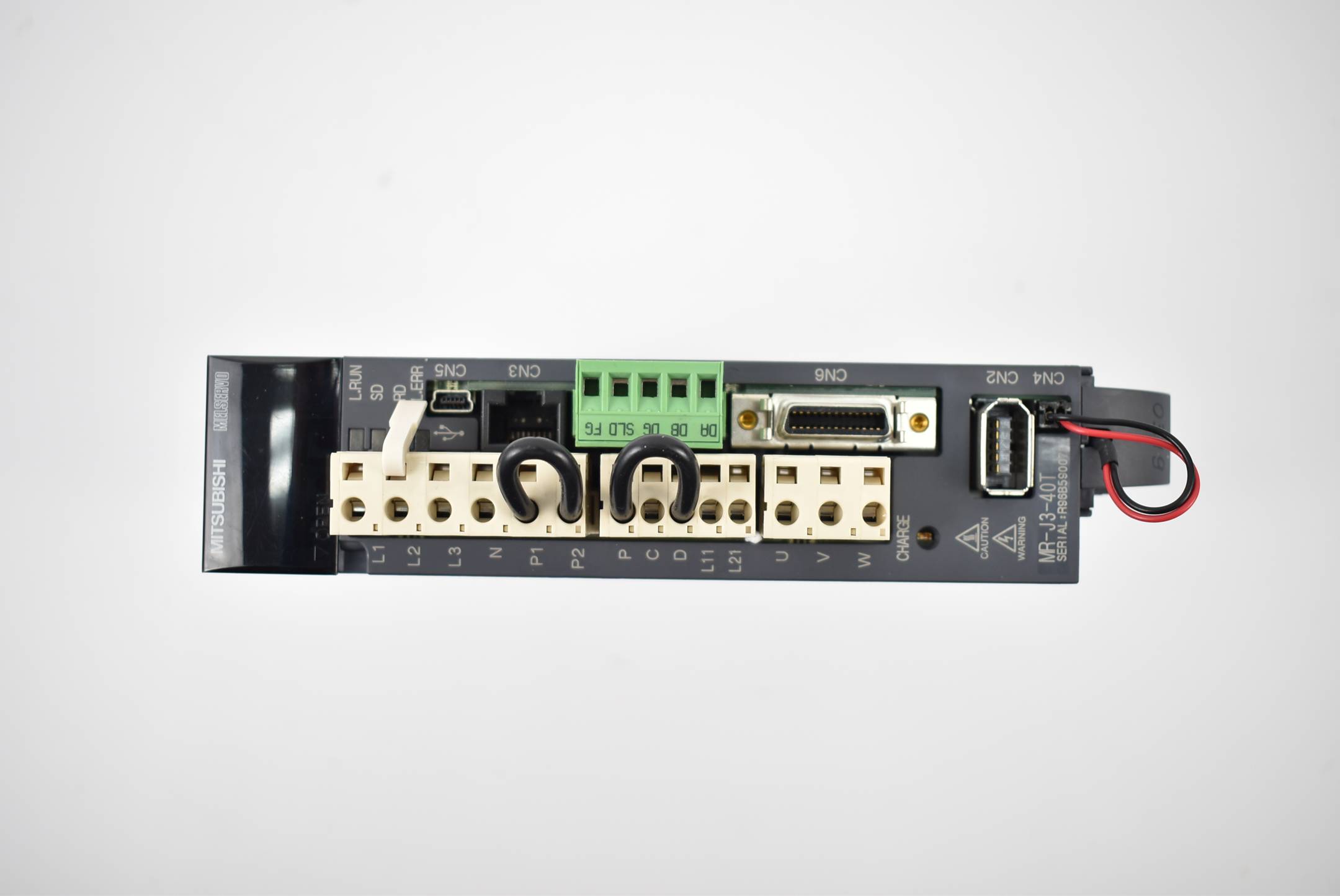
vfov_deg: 34.3
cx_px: 670
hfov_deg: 49.5
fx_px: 1453
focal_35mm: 39
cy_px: 448
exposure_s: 1/40
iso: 180
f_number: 4
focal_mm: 26
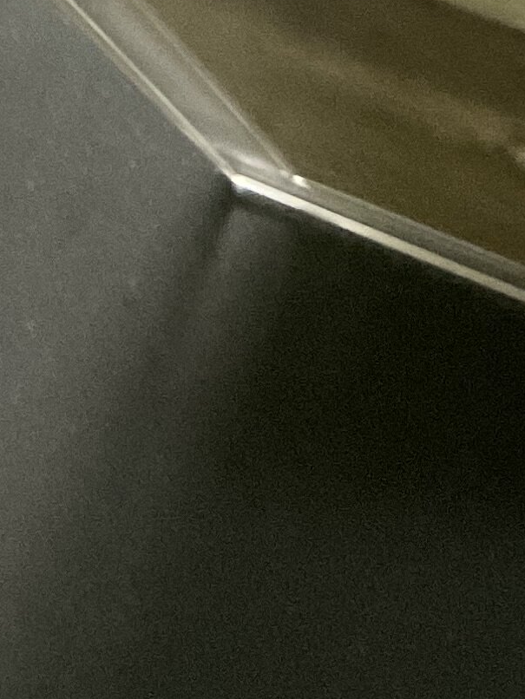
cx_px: 633
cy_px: -915
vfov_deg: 11.5
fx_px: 2931
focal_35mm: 145
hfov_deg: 10.1
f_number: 1.8
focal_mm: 3
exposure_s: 1/59
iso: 320
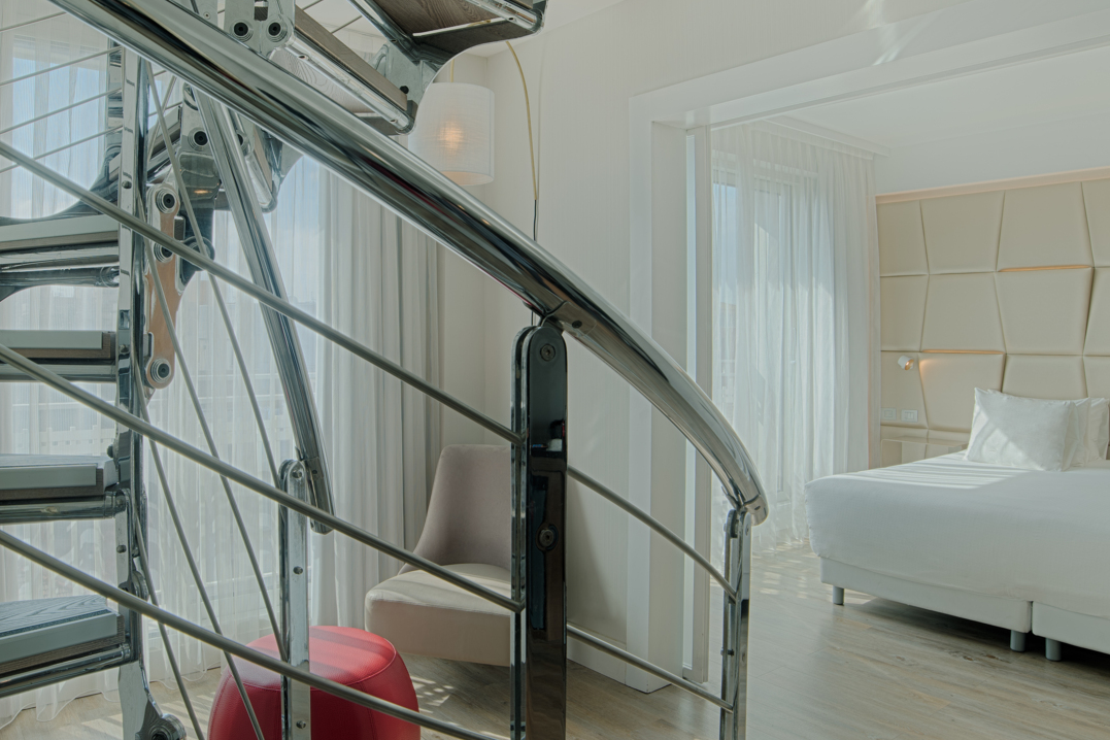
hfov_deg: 69.1
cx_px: 481
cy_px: 321
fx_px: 802
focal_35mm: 26
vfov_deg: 49.4
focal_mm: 14
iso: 31
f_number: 11
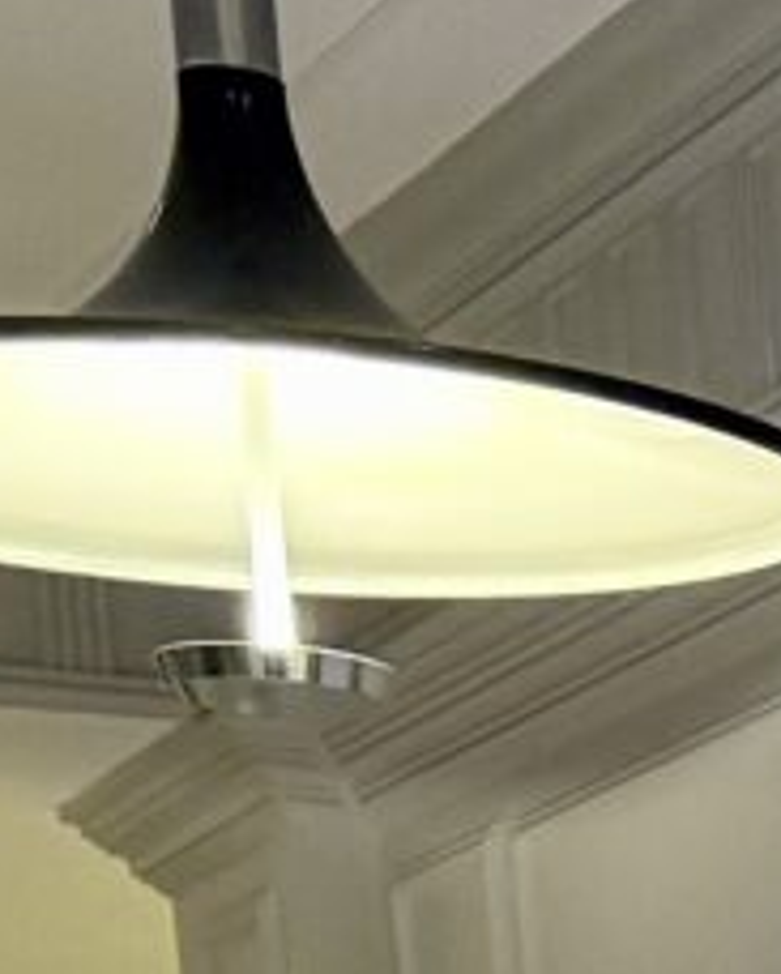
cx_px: 3017
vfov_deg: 8.5
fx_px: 5681
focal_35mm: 197
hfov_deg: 6.5
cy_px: 2696
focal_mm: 6.76
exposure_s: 1/60
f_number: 1.78
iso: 250
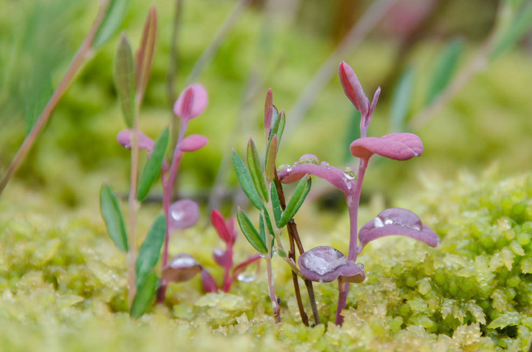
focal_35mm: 300
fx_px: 4423
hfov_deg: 6.9
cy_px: 176
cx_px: 266
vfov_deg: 4.6
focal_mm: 200
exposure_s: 1/320
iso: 800
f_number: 9
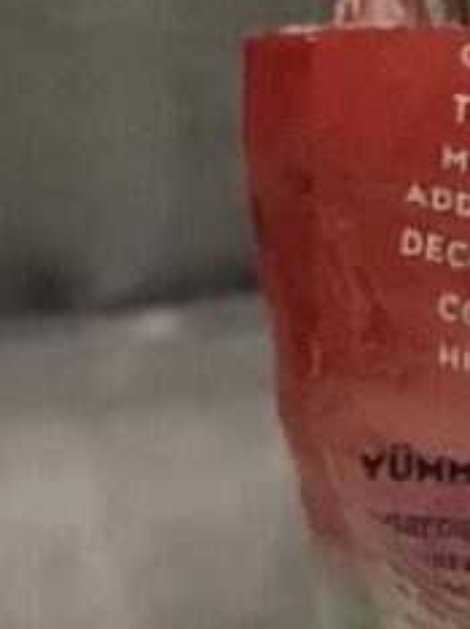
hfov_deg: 7.0
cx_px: 1203
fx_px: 3573
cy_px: -1411
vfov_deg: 8.2
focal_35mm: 197
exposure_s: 1/60
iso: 250
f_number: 2.2
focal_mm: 2.71
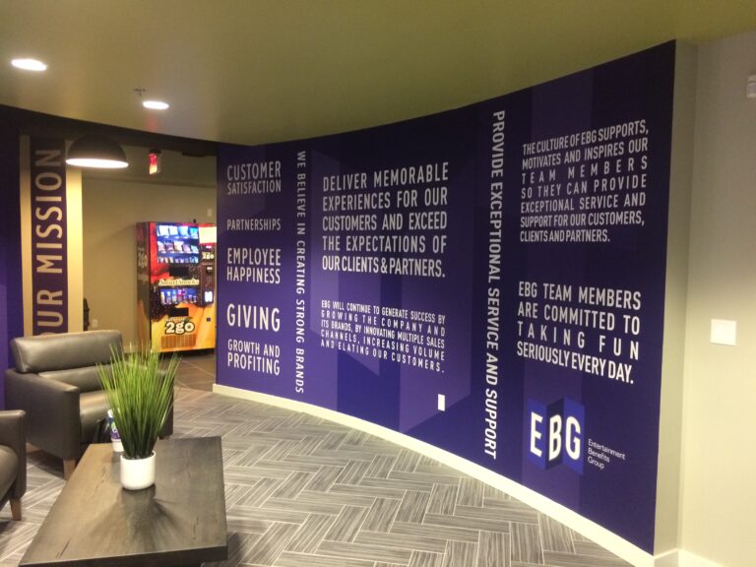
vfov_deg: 48.2
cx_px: 378
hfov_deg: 61.7
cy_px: 284
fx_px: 633
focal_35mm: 29
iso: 320
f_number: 2.2
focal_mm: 4.15
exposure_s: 1/17
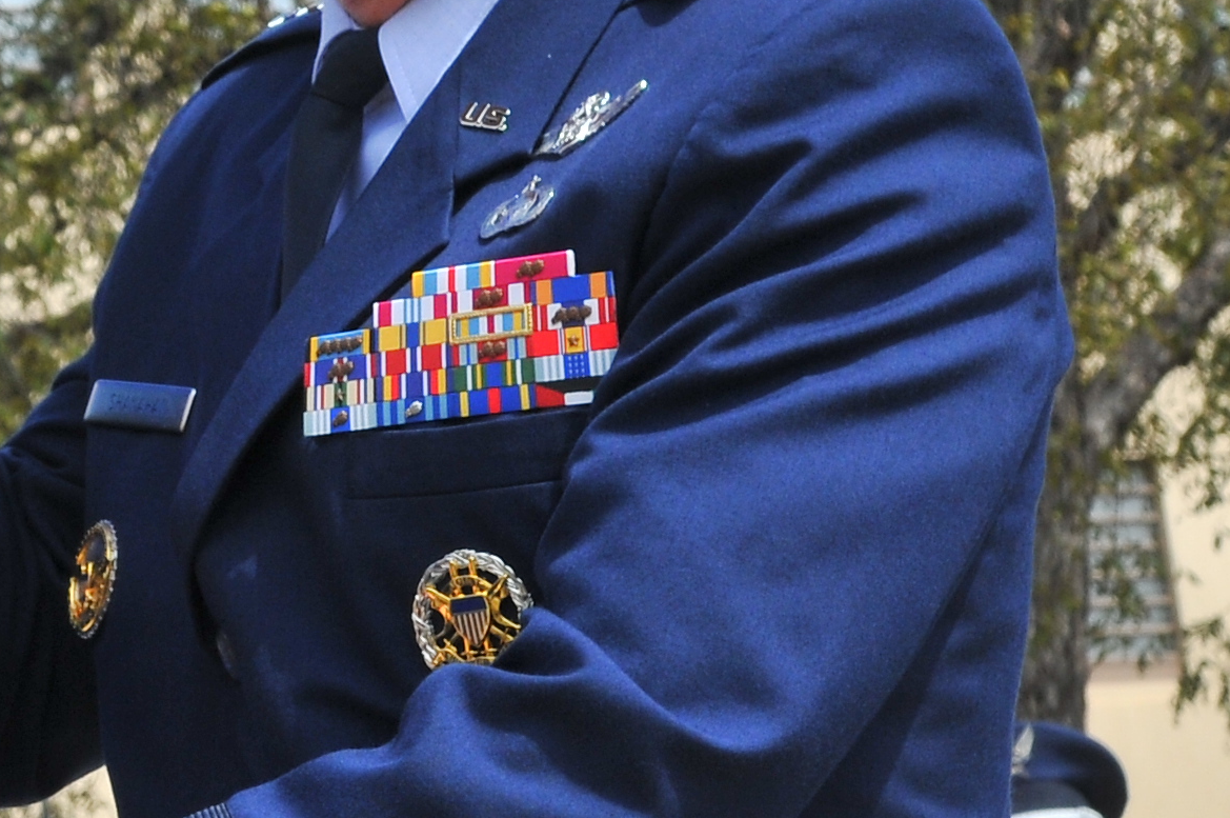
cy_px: 262
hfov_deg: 9.7
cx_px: -315
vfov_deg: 6.6
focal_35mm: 209
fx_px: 7134
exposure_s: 1/400
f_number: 10
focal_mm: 38
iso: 200
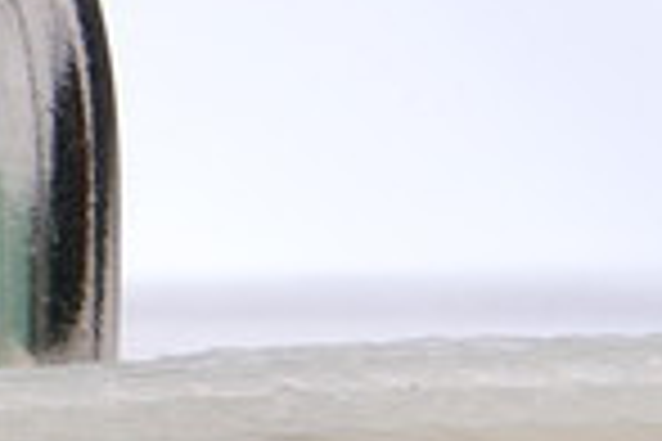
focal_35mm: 730
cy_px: 711
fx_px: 13423
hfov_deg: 2.8
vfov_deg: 1.9
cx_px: -1592
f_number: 18
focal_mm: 70
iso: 100
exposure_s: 1/160
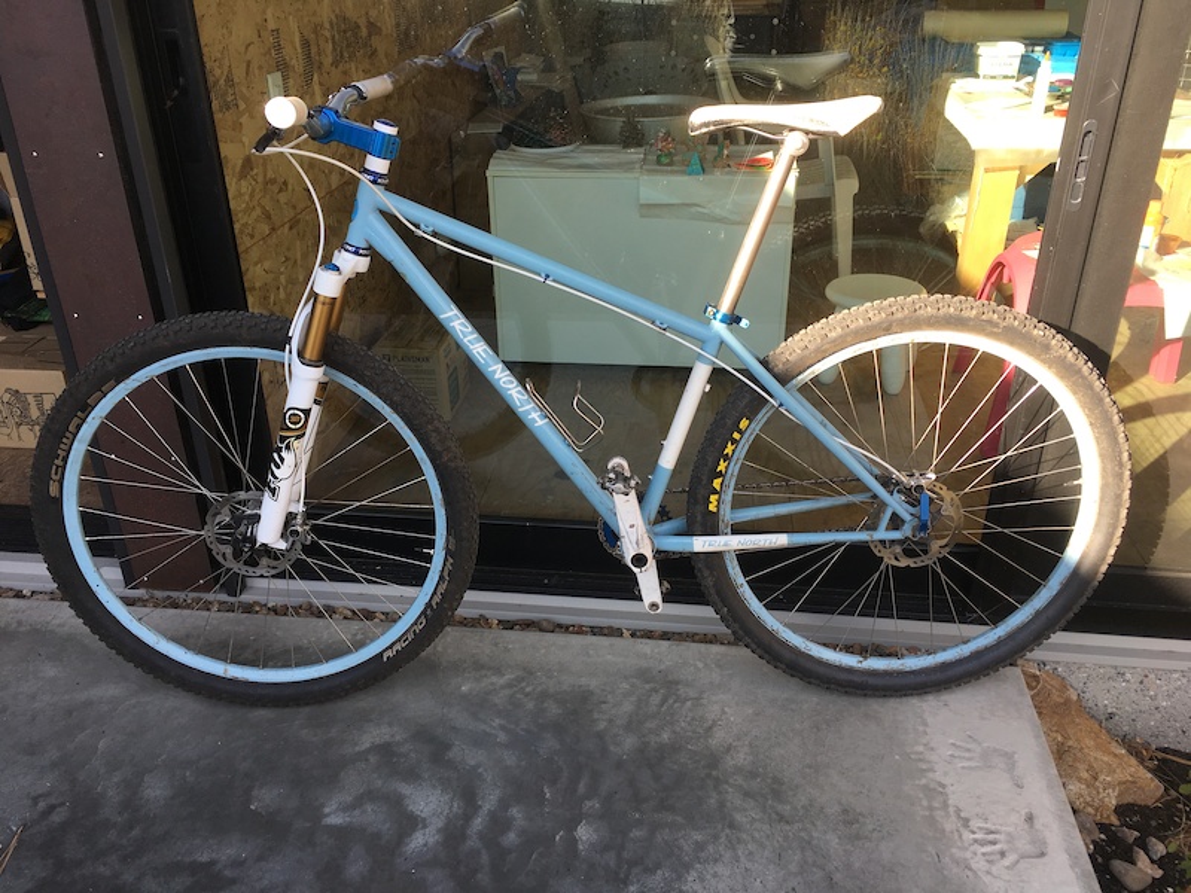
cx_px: 596
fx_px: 998
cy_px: 446
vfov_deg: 48.2
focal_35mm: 29
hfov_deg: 61.7
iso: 25
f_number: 2.2
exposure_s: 1/190
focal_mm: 4.15
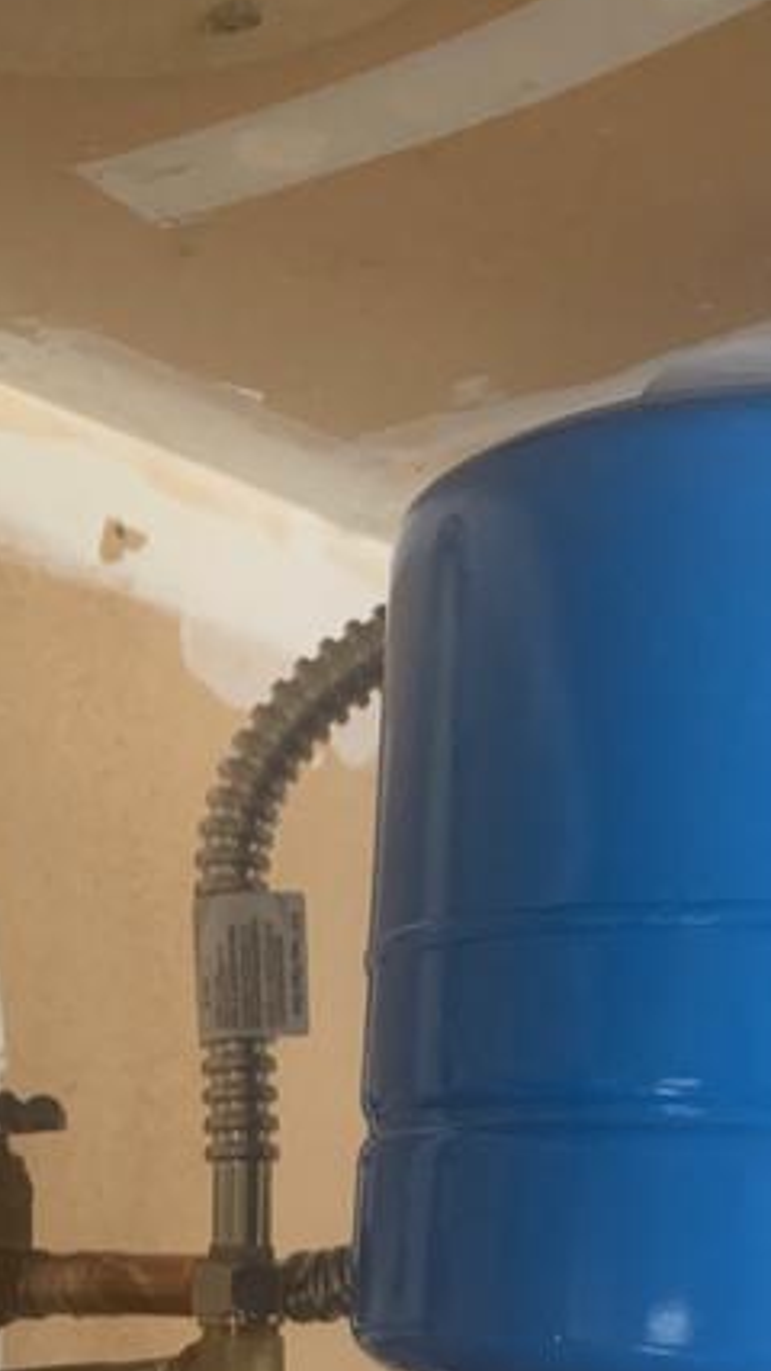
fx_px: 2473
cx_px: 231
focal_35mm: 68
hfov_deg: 17.7
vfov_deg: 28.0
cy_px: 1541
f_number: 1.8
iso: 320
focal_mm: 4.25
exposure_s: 1/60
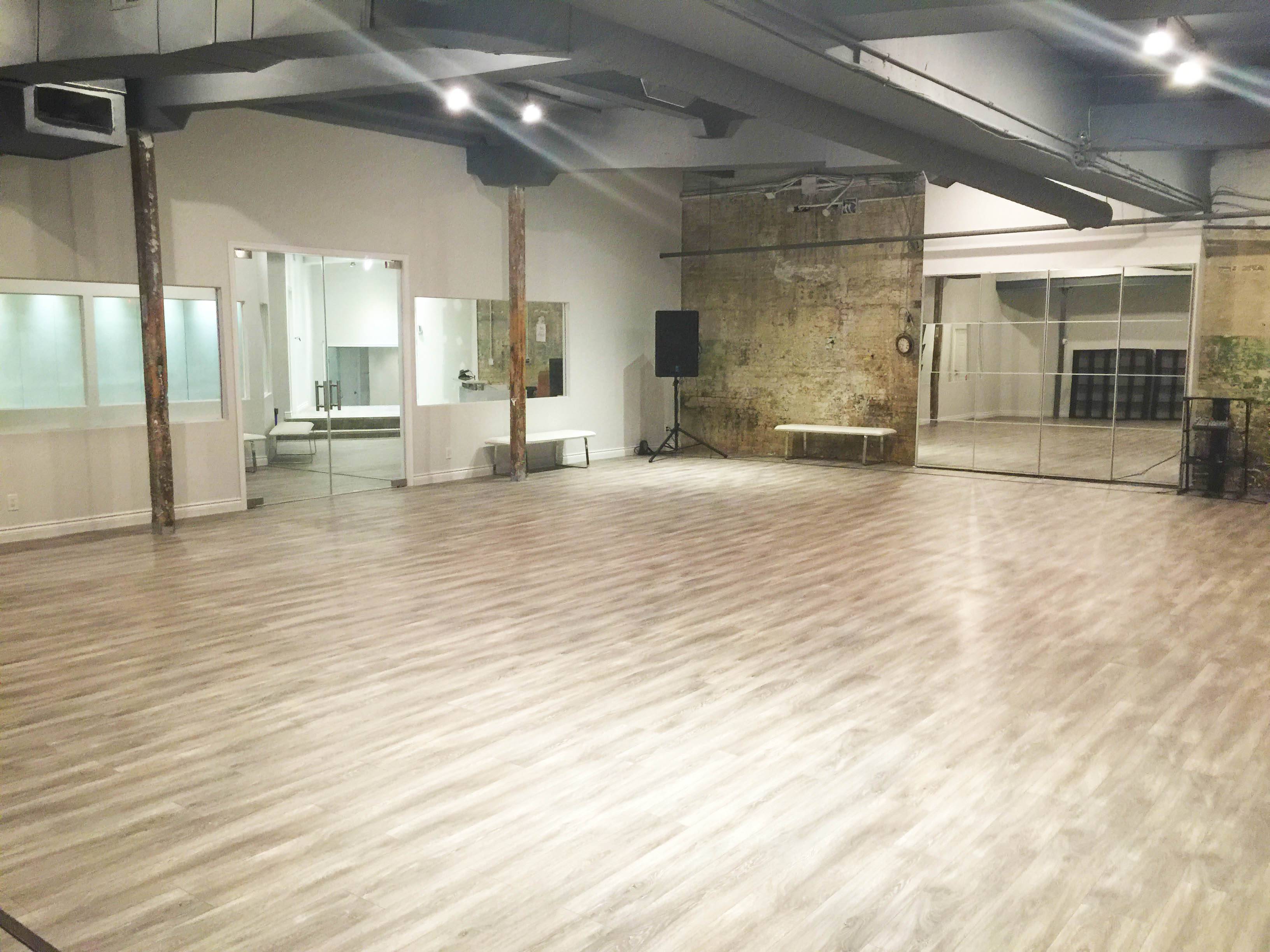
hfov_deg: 61.7
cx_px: 635
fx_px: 1064
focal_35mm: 29
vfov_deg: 48.2
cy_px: 476
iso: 100
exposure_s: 1/15
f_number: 2.2
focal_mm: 4.15
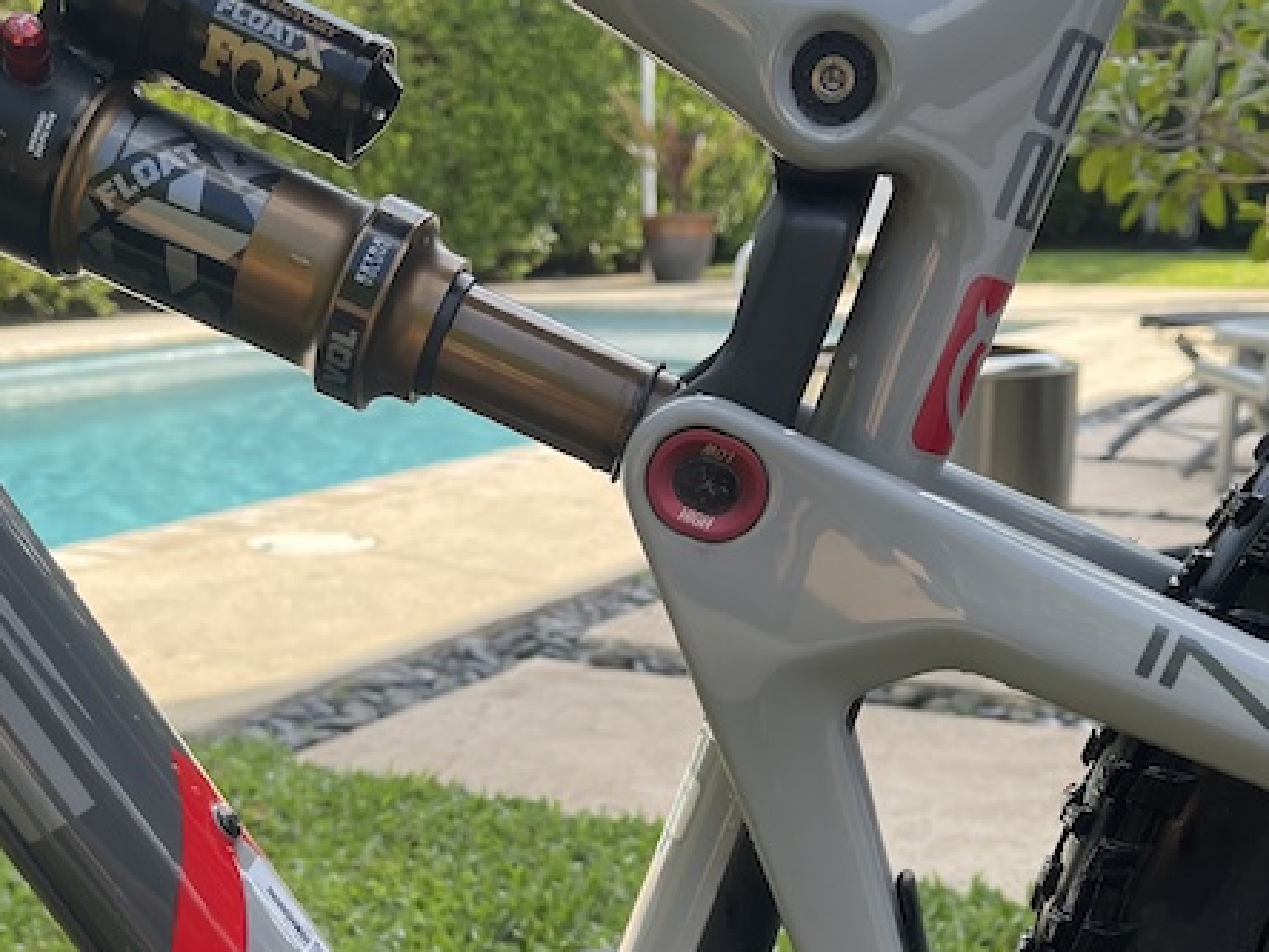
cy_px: 823
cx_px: 680
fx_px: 1650
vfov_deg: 31.0
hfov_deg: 42.1
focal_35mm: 45
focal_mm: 5.1
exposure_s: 1/735
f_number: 1.6
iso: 32
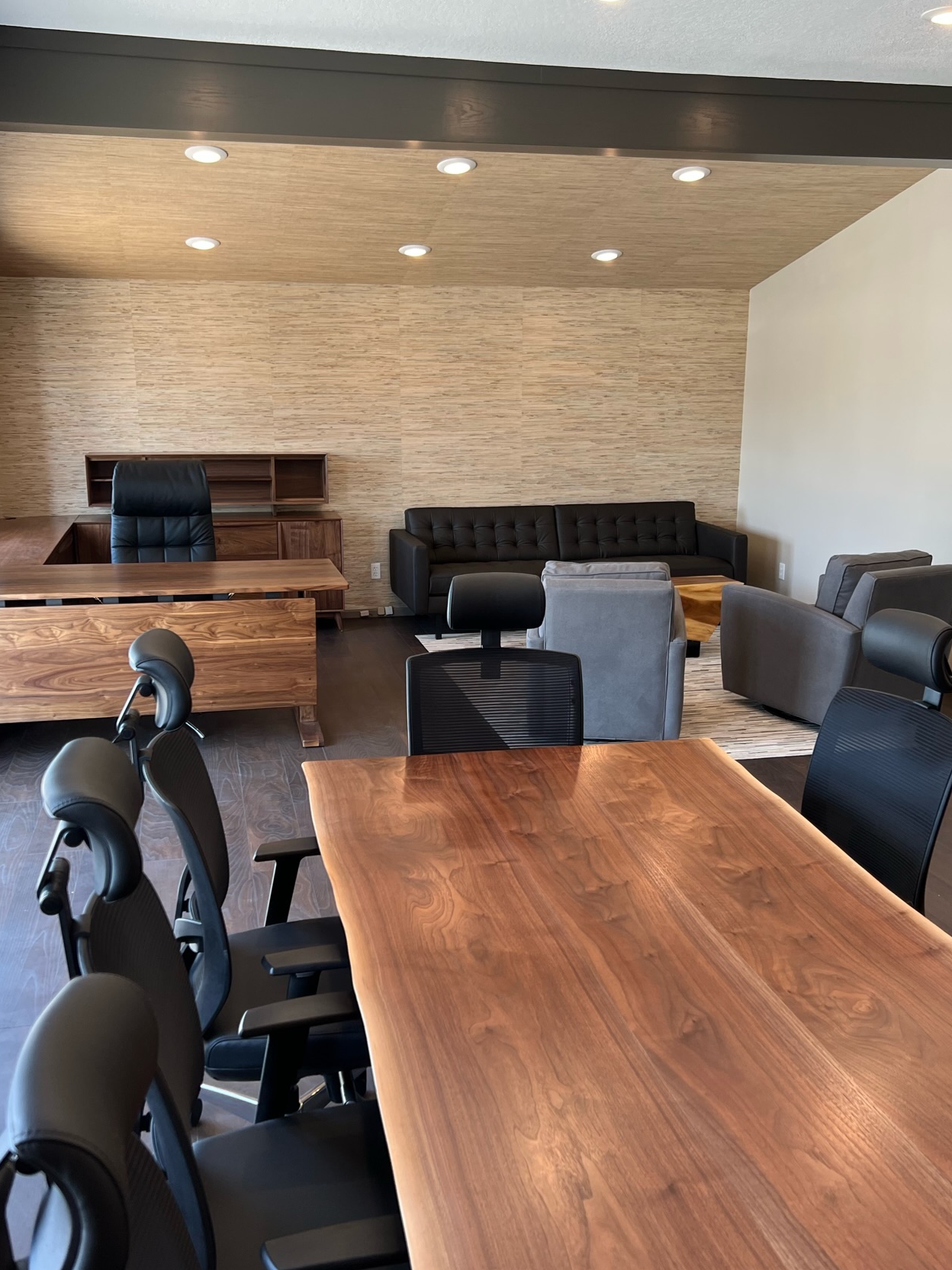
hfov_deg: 44.1
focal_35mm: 32
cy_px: 632
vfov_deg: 56.8
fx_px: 1174
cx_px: 474
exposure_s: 1/120
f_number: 1.5
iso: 80
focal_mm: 5.7
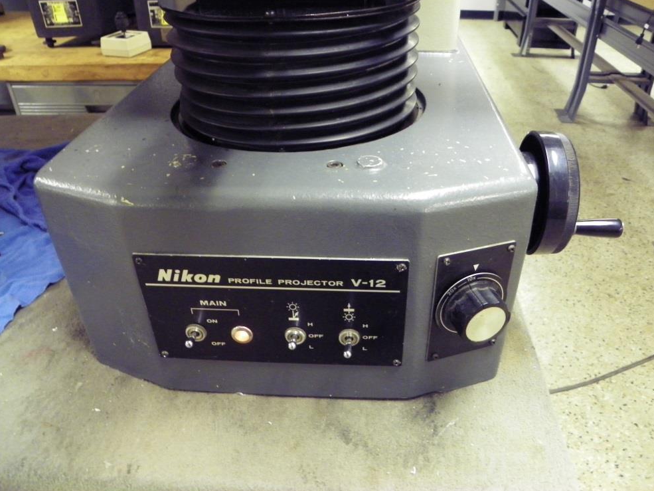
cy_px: 240
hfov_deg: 65.3
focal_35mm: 27
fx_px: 510
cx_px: 338
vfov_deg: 51.4
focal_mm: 4.6
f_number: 2.8
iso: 400
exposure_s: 1/10
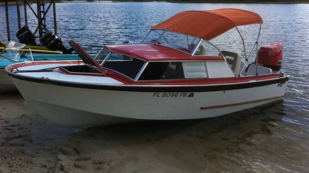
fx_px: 319
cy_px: 75
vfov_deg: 30.4
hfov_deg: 51.6
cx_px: 152
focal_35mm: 39
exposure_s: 1/838
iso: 80
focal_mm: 3.85
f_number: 2.8
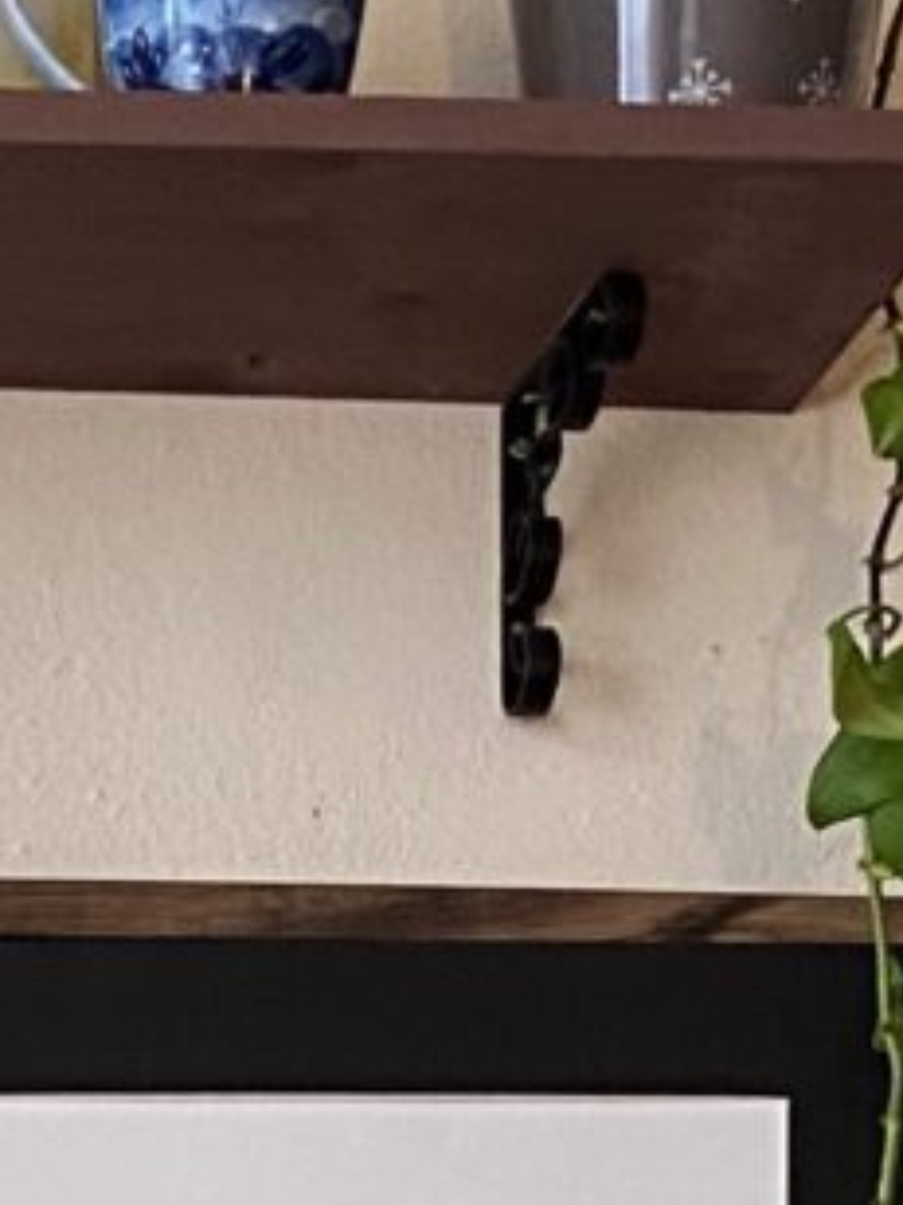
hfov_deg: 8.0
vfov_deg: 9.8
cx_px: -1220
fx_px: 6017
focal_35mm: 173
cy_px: 3114
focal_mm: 4.25
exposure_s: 1/62
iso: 125
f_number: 1.8
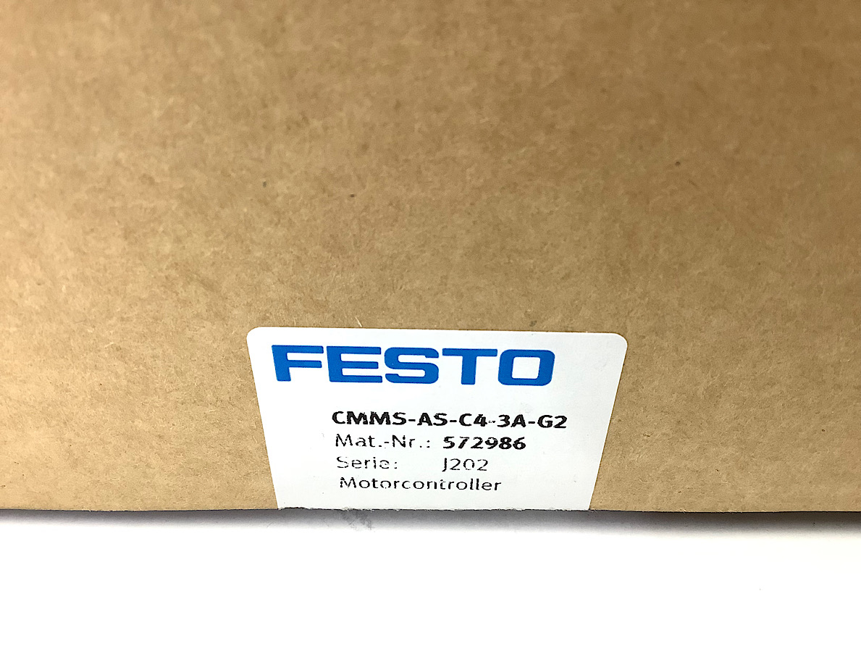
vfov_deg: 45.4
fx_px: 771
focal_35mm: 31
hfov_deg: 58.3
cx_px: 430
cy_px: 323
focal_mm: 3.3
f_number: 2.4
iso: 80
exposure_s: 1/50
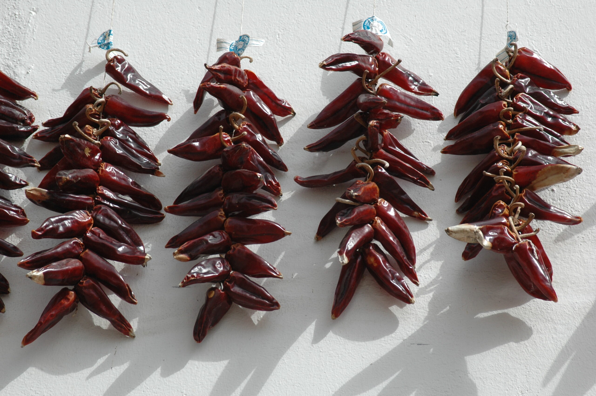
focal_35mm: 158
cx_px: 298
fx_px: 2605
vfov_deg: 8.7
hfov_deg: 13.1
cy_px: 198
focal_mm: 105
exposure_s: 1/800
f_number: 7.1
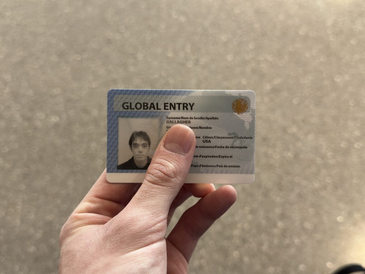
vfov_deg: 40.7
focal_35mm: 35
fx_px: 369
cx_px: 182
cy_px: 137
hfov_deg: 52.6
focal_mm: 6.76
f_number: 1.78
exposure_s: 1/60
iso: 160
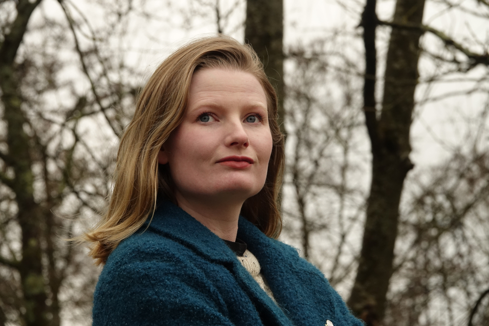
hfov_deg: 12.1
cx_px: 244
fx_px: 2309
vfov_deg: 8.1
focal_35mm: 170
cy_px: 163
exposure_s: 1/250
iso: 640
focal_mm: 62.39
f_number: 5.6
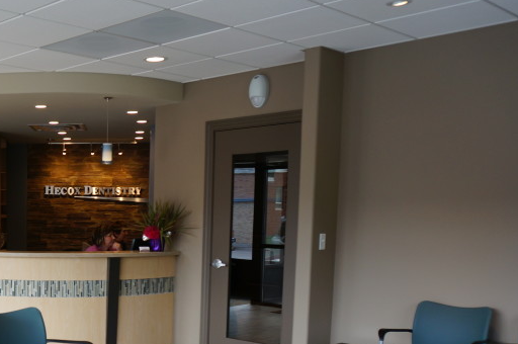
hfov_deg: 37.5
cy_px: 290
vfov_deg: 27.3
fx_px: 690
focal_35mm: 48
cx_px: 19
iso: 125
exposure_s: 1/60
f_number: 4
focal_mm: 16
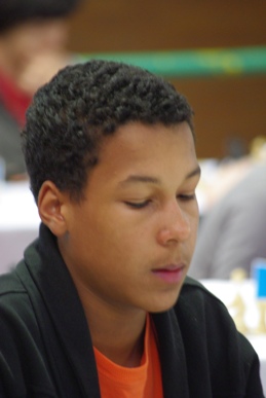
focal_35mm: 390
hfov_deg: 3.5
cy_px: 199
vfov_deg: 5.3
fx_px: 4311
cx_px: 133
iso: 800
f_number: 5.6
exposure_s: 1/20
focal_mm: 260
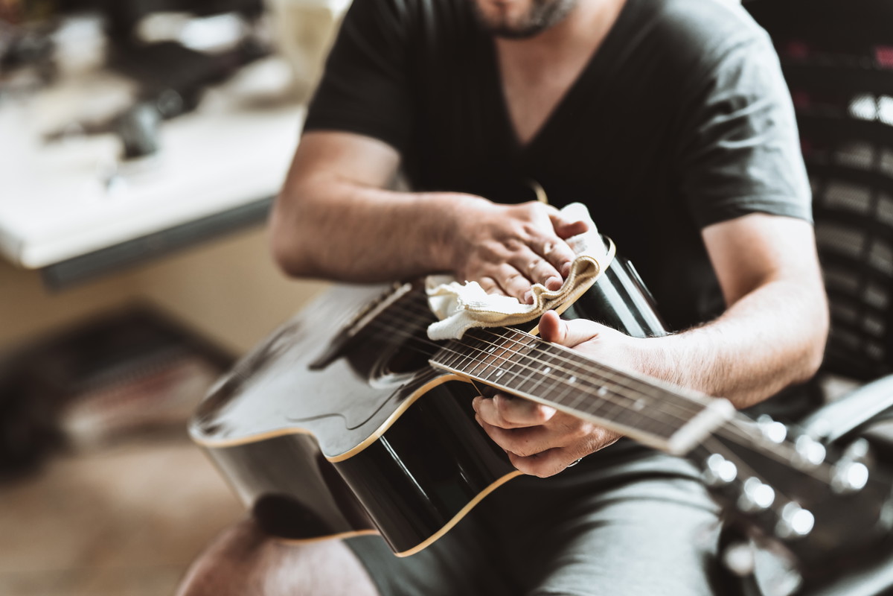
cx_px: 446
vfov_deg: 16.1
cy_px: 298
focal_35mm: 85
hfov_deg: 23.9
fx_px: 2108
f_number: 1.8
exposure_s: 1/250
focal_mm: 85
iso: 400
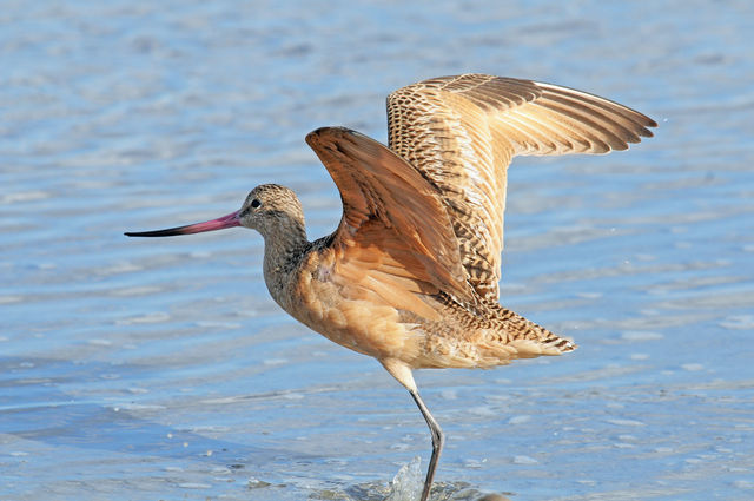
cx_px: 377
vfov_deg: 2.2
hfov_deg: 3.3
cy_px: 250
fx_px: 13178
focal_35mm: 630
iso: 450
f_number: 10
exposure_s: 1/800
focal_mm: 420
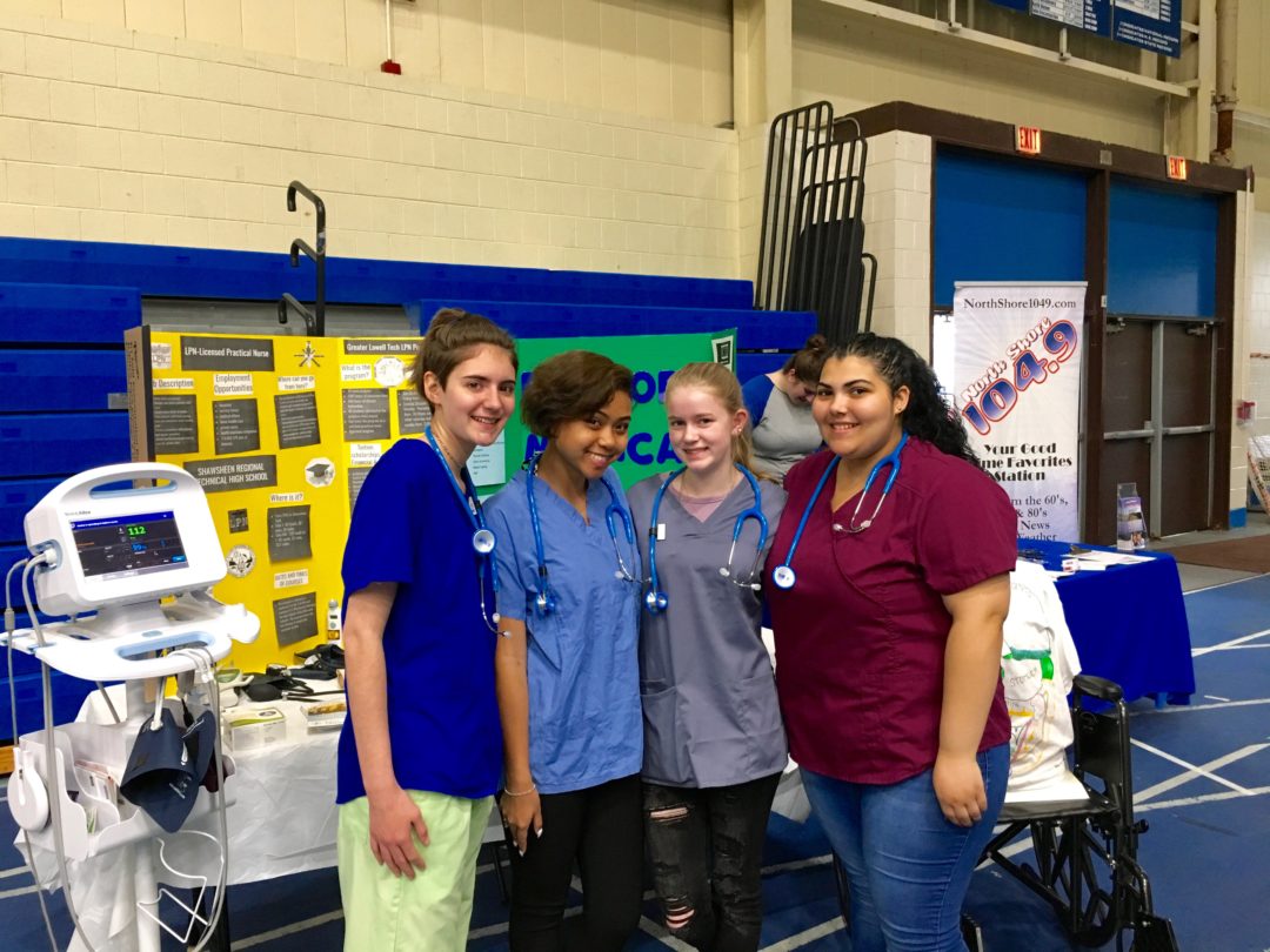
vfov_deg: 48.2
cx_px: 635
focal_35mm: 29
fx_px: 1064
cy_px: 476
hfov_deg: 61.7
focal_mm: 4.15
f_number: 2.2
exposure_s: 1/30
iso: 160
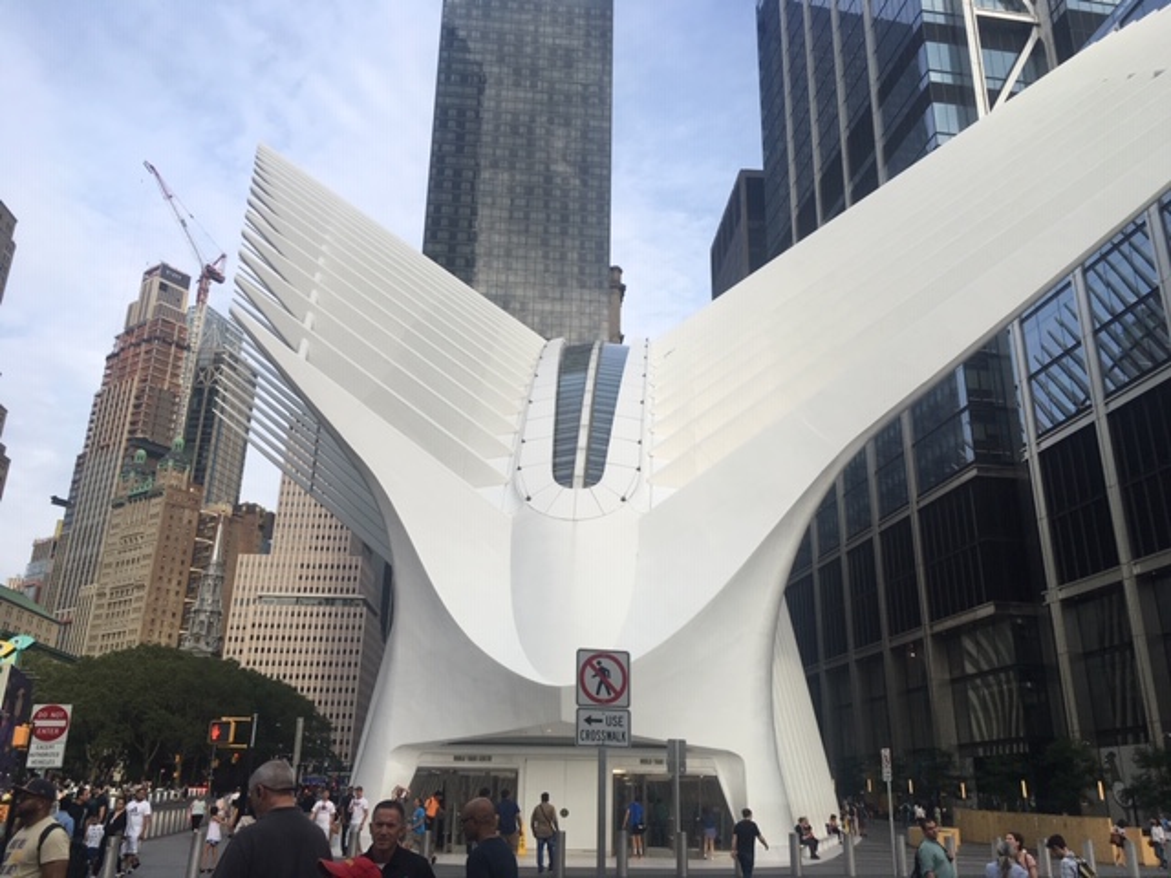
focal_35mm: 29
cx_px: 586
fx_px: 981
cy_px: 439
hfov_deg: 61.7
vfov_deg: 48.2
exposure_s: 1/845
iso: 25
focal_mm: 4.15
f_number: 2.2
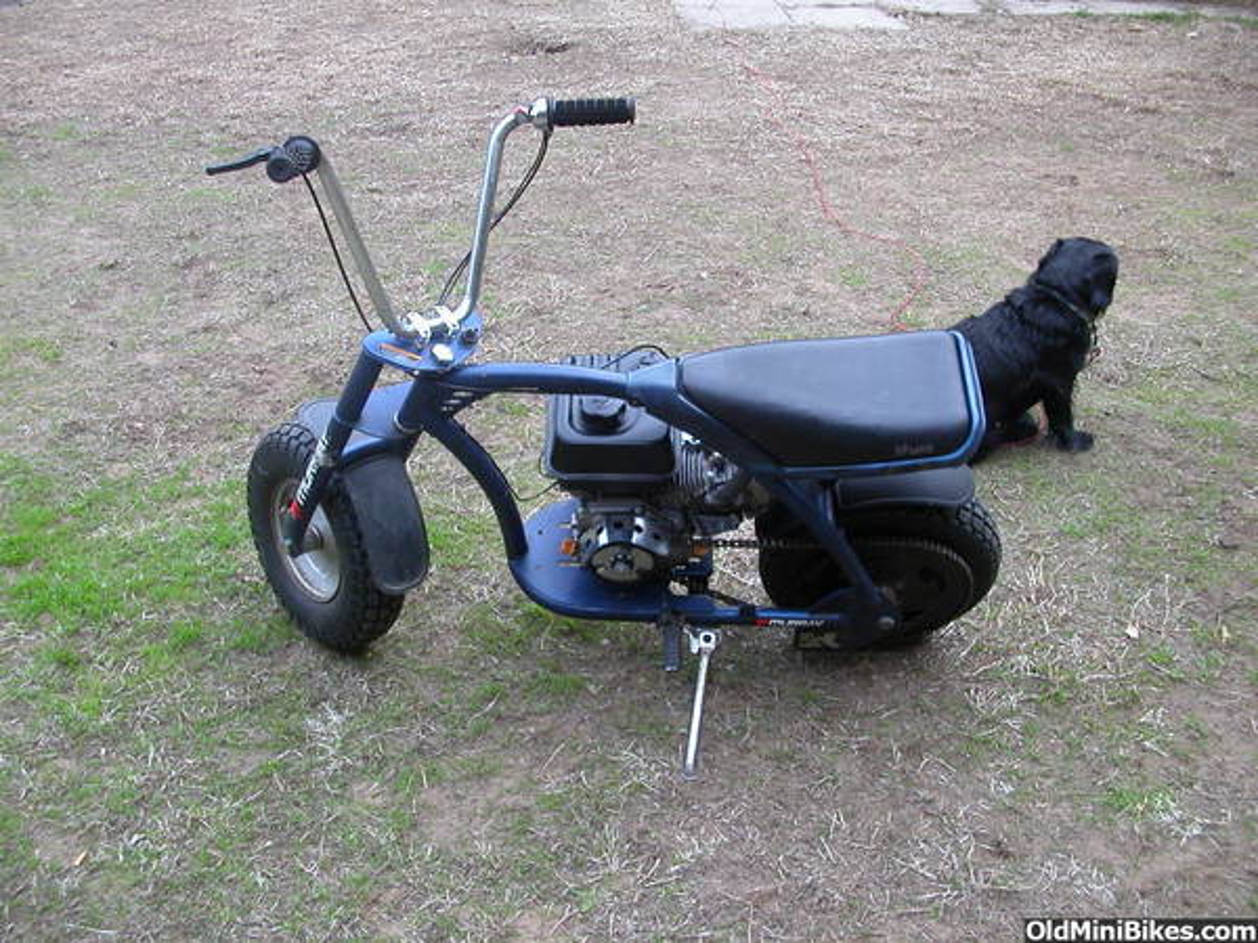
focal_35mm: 37
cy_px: 472
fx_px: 1345
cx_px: 629
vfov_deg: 38.7
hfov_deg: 50.1
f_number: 2.7
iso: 100
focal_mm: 5.6
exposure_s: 1/92.1
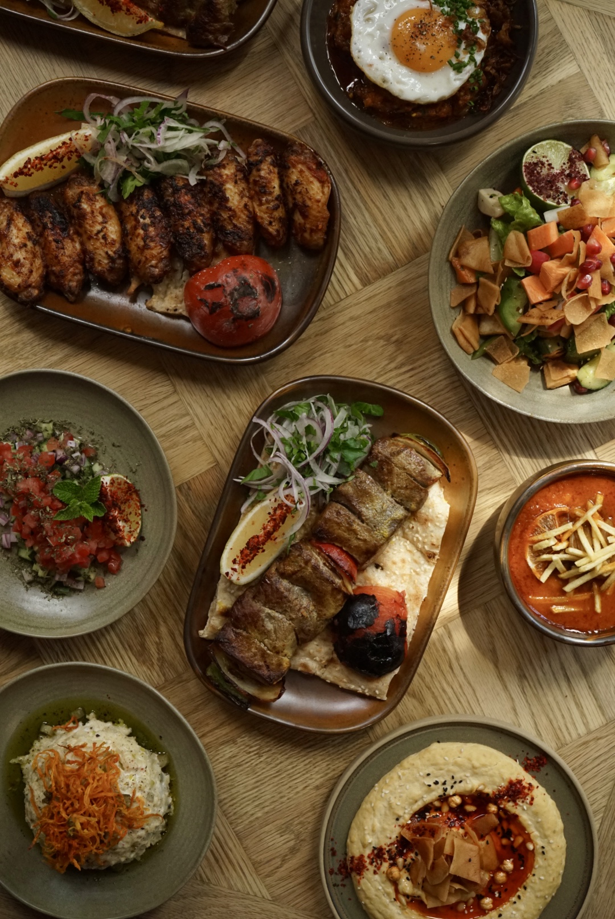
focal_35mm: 49
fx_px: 1253
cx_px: 308
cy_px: 460
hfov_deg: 27.6
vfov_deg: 40.3
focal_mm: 49
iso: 2500
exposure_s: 1/640
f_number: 6.3
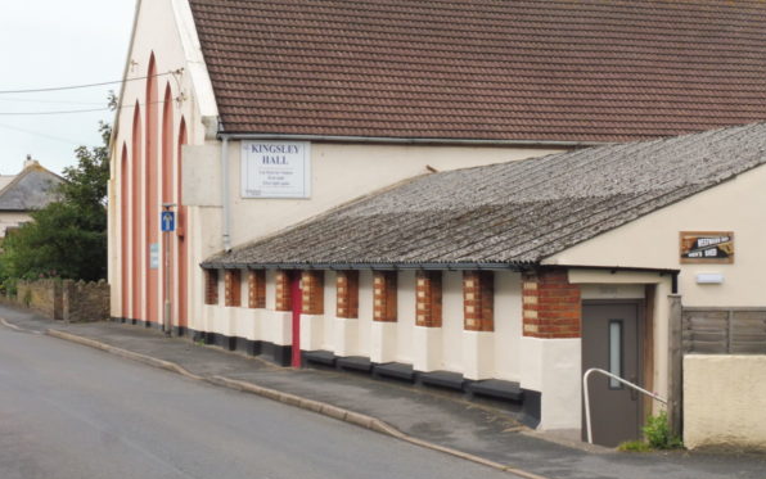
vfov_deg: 16.3
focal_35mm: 80
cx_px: 384
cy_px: 238
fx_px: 1671
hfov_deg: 25.8
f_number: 6.3
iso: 100
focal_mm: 13.3
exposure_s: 1/200
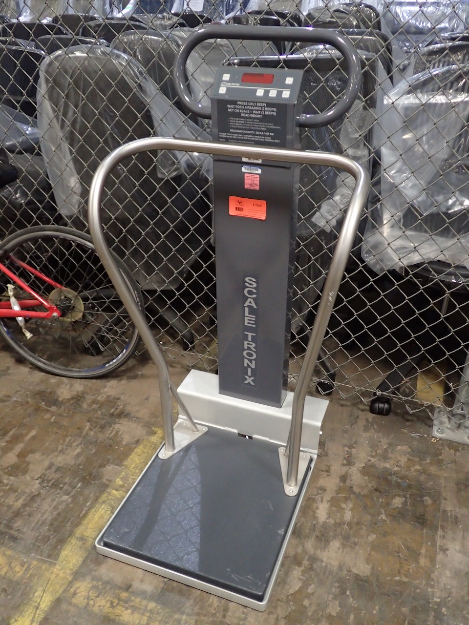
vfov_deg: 60.0
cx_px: 234
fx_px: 542
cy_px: 312
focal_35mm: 30
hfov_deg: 46.8
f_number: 2.3
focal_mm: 5.5
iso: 640
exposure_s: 1/30
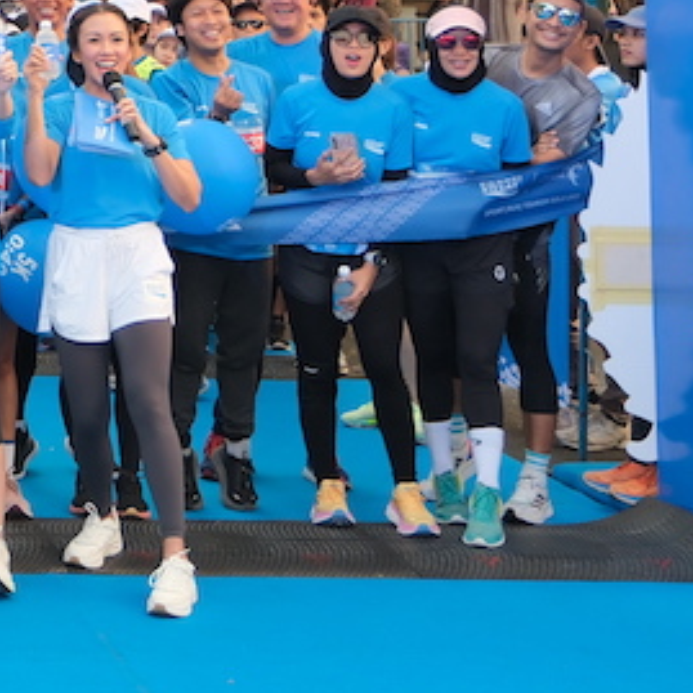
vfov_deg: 16.7
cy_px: -180
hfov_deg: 16.2
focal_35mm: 99
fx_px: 2242
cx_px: -327
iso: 640
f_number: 2.8
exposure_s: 1/180
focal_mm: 19.4
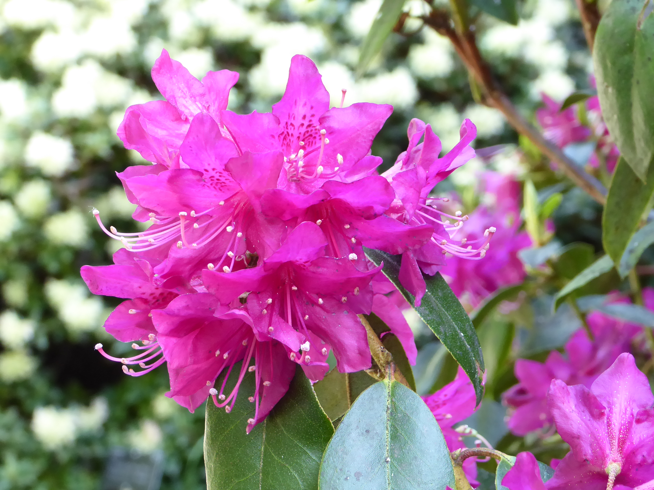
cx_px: 327
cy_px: 245
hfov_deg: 14.3
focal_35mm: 138
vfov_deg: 10.7
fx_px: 2607
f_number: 5.2
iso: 400
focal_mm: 22.3
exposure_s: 1/50
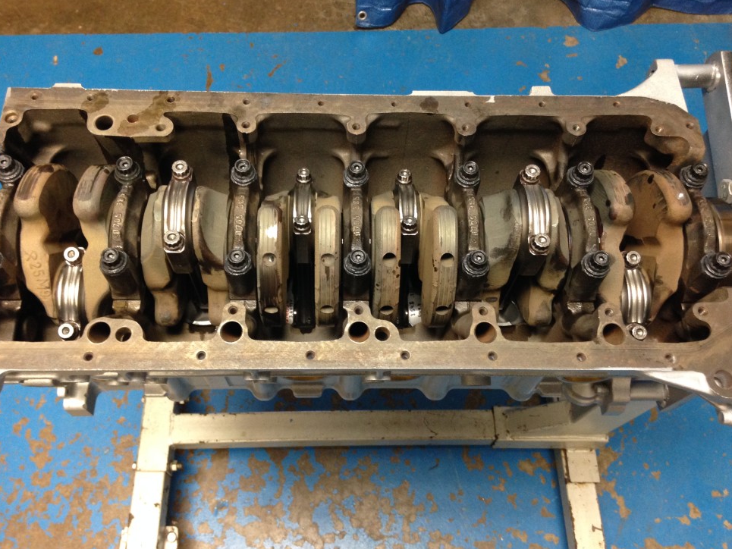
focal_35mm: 35
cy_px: 262
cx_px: 359
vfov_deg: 40.7
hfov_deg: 52.6
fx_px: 740
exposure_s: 1/20
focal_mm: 4.12
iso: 250
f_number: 2.4
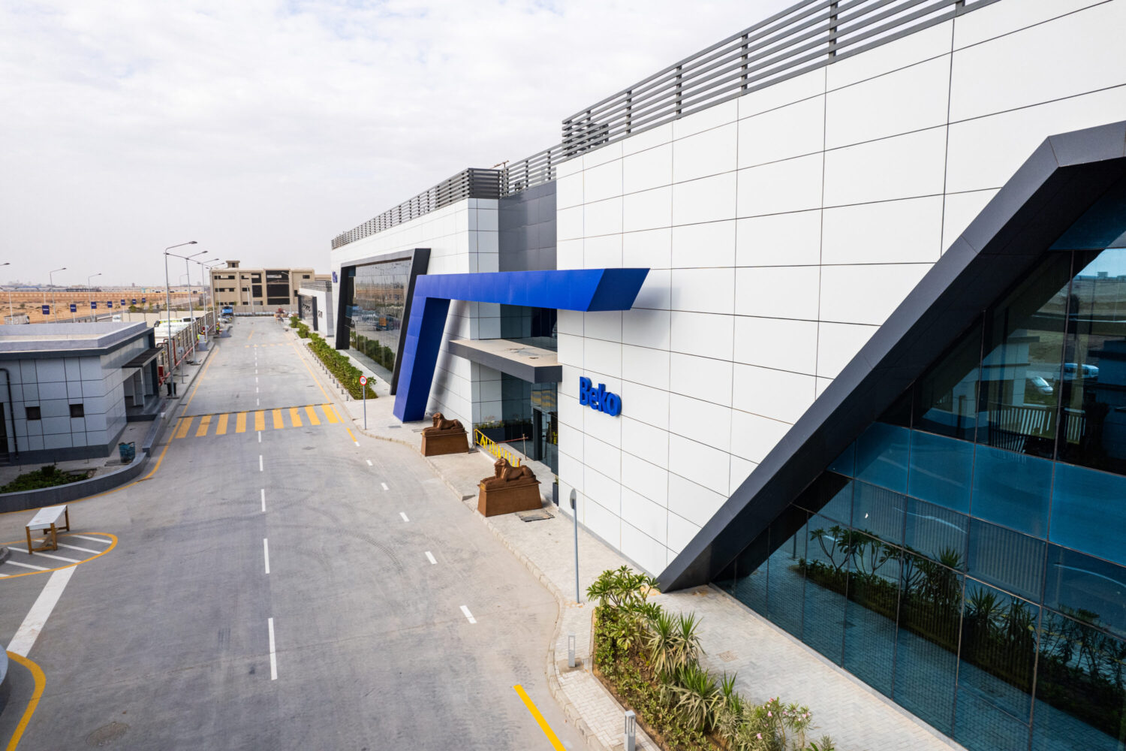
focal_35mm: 22
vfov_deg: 57.2
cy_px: 376
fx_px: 688
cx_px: 563
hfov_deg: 78.6
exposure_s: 1/2000
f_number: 2.8
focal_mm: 8.38
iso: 110
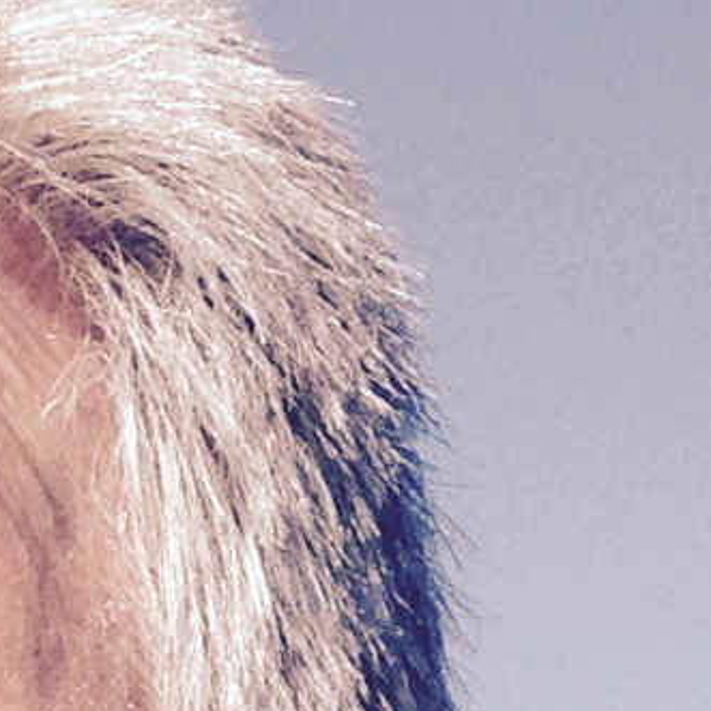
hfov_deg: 5.9
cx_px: -975
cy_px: 1718
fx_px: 6693
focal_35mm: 288
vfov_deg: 5.8
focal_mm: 4.12
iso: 50
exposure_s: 1/1506
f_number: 2.4
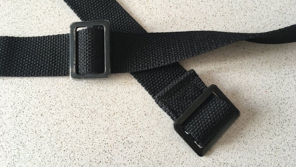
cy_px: 84
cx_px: 149
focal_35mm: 32
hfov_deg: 61.0
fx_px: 251
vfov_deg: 36.7
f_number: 2.2
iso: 100
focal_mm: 4.15
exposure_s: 1/33
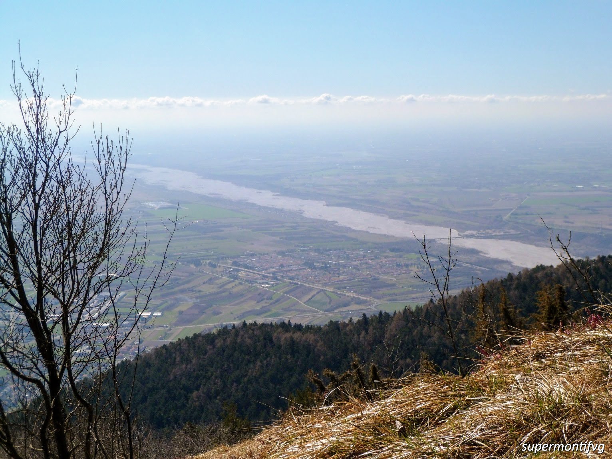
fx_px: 1202
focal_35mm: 68
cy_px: 230
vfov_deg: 21.6
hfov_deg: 28.6
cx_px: 306
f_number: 4.7
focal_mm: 10.6
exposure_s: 1/1000
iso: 80
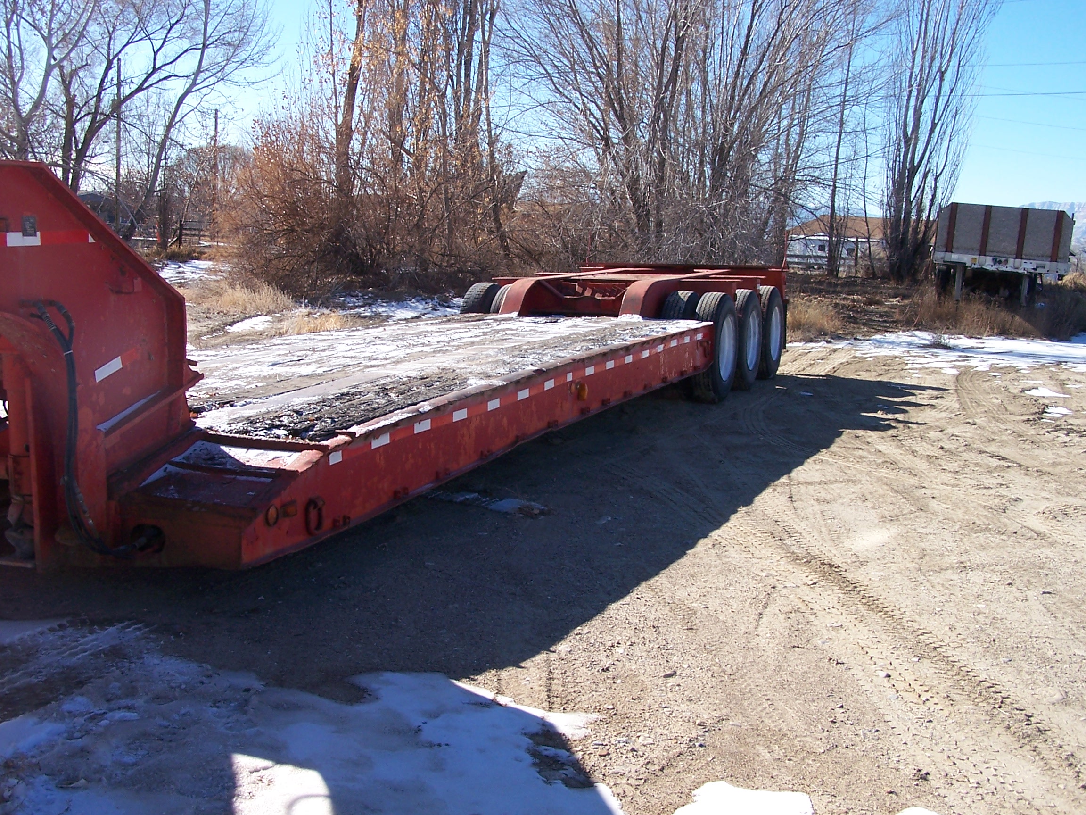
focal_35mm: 40
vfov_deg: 36.0
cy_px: 408
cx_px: 543
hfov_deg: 46.8
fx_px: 1255
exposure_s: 1/500
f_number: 4
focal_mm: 6.7
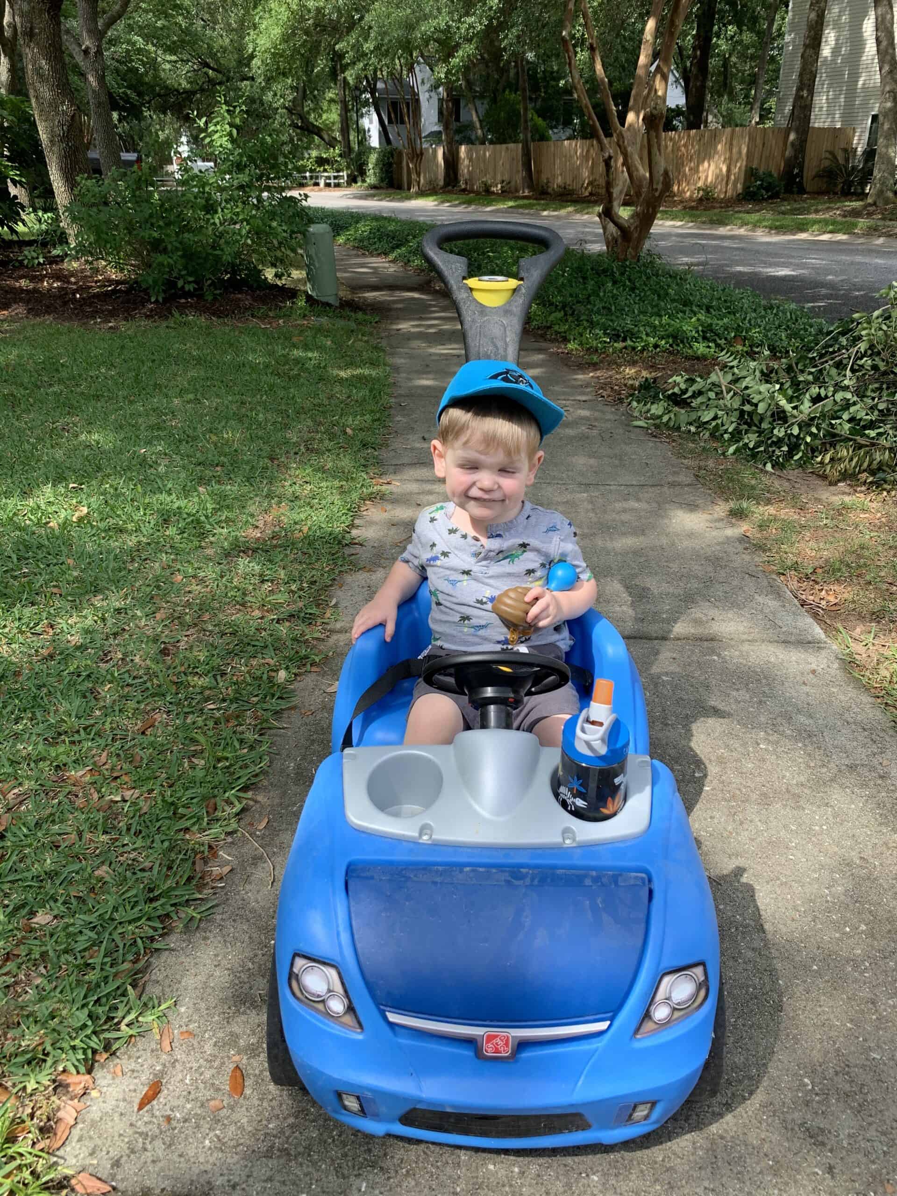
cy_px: 598
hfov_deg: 53.1
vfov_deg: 67.3
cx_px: 448
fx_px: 898
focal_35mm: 26
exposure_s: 1/981
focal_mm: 4.25
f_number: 1.8
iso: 25
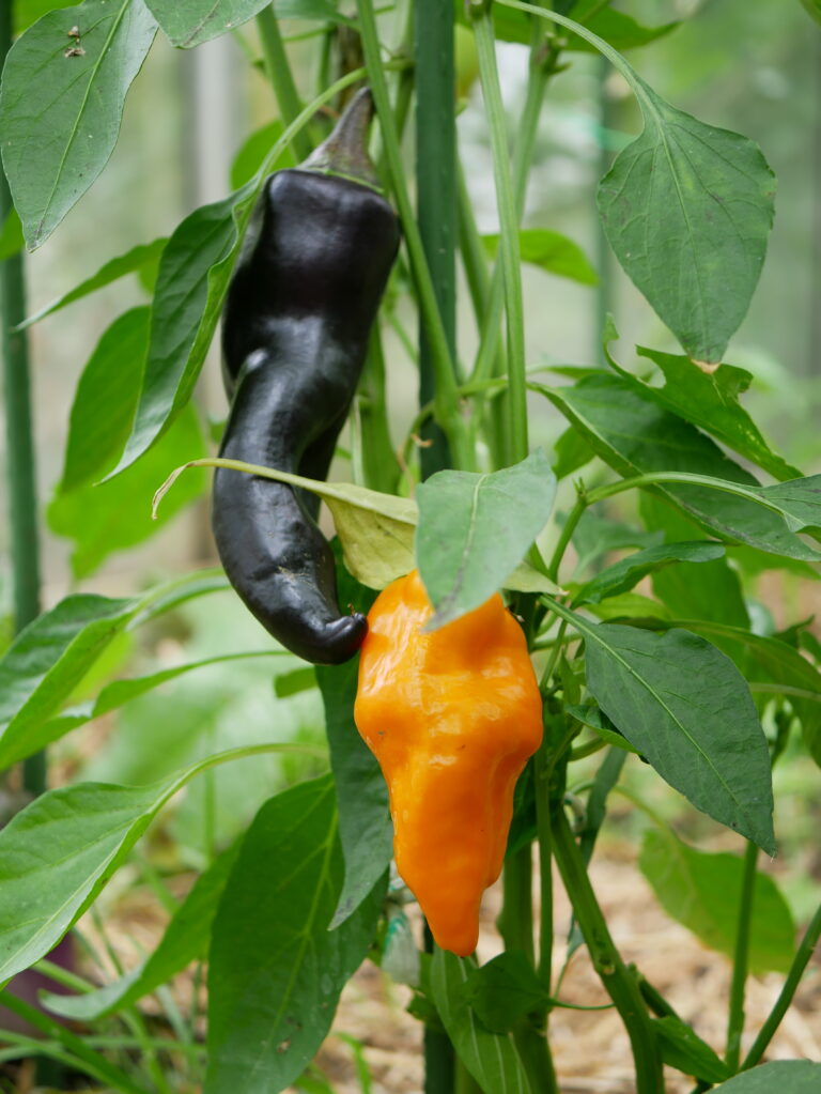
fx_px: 1896
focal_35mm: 60
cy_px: 547
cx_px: 410
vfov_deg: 32.2
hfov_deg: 24.4
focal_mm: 30
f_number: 2.8
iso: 200
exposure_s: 1/80
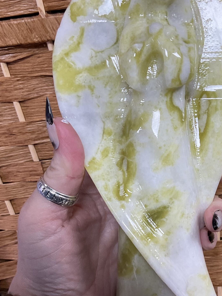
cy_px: 189
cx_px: 164
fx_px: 445
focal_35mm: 52
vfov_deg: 36.6
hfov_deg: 27.7
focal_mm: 3
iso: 50
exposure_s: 1/50
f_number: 1.8
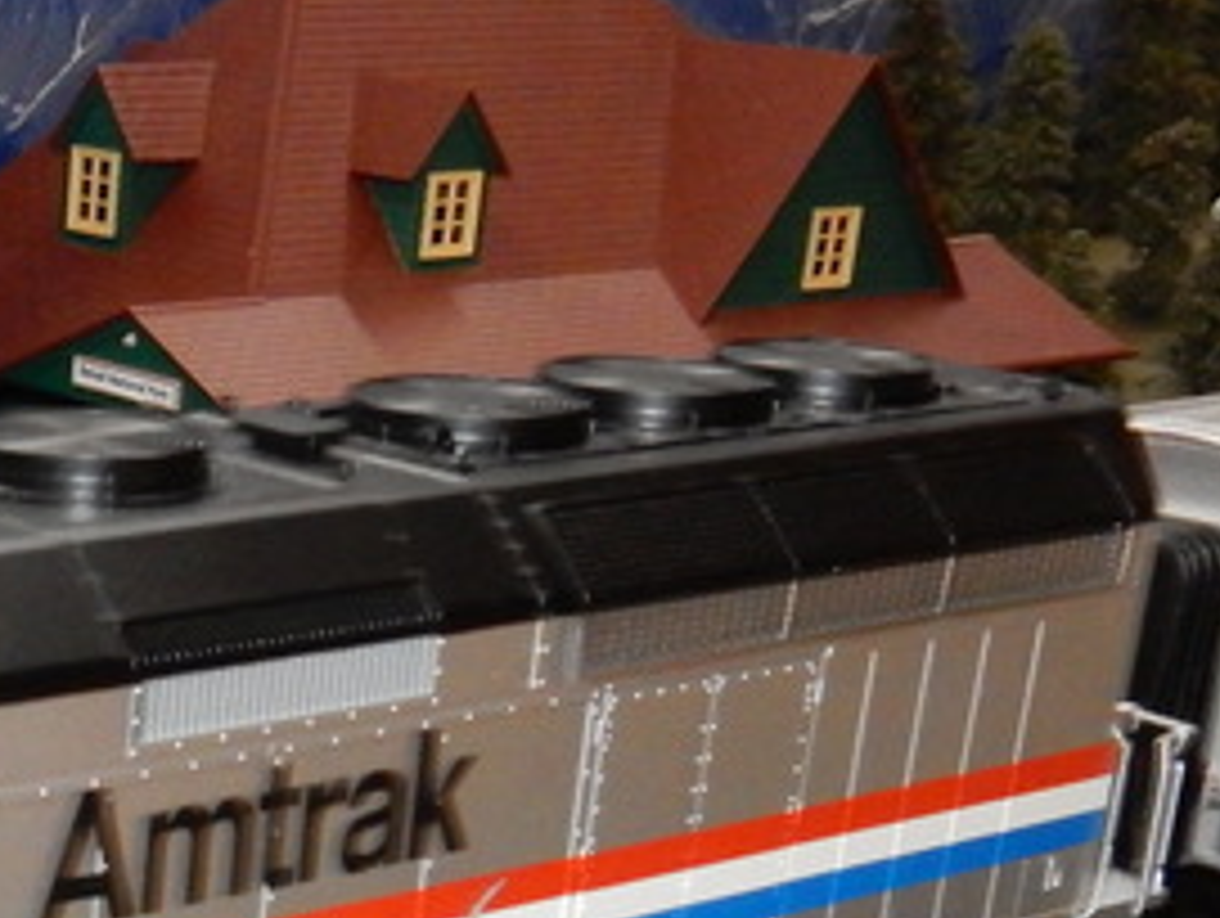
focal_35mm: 94
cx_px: -369
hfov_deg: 19.2
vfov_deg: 15.2
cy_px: 1089
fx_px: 3317
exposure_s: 1/60
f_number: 4
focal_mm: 5.4
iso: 800
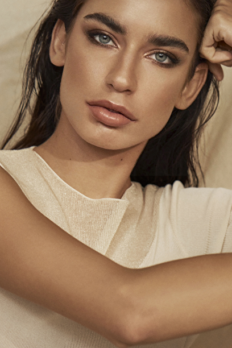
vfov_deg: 14.4
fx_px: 1373
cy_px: 197
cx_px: 129
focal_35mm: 142
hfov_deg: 9.7
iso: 1250
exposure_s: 1/160
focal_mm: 85
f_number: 4.5
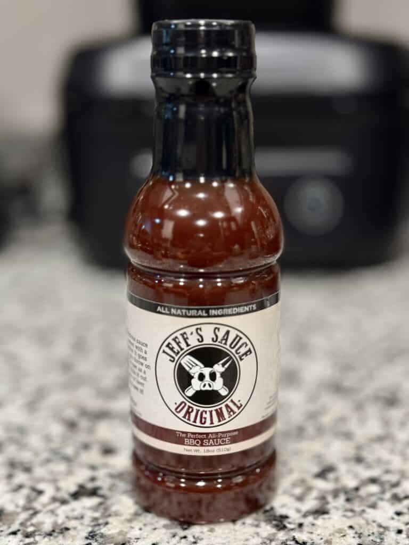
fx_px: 756
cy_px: 272
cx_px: 204
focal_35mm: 48
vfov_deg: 39.7
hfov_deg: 30.3
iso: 200
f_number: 1.78
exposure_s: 1/60
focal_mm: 6.76
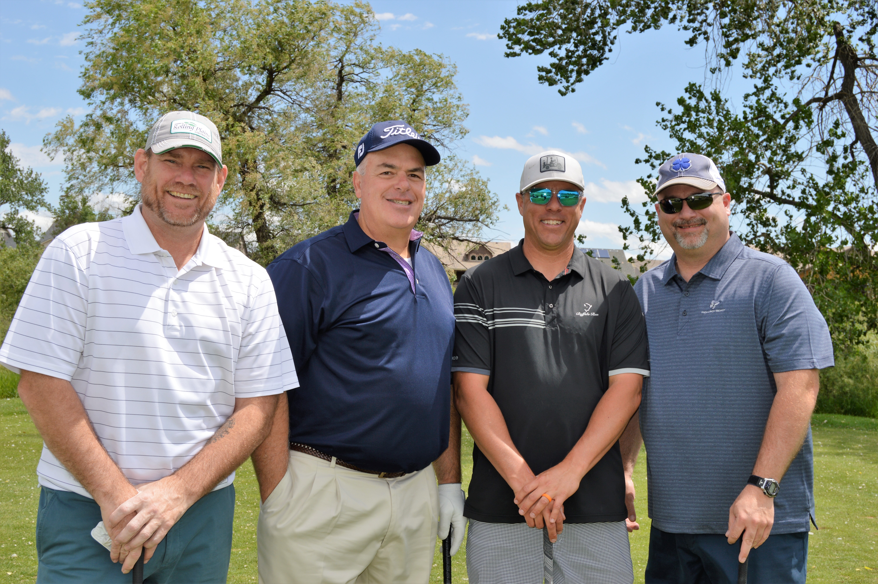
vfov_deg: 28.9
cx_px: 439
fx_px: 1133
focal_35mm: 46
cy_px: 292
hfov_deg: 42.4
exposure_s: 1/200
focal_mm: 31
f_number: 9
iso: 100
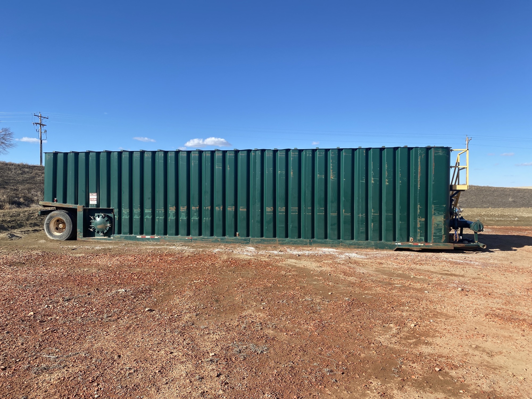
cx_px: 266
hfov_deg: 67.3
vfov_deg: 53.1
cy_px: 200
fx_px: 400
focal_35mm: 26
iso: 32
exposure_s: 1/2315
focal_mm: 4.25
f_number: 1.8
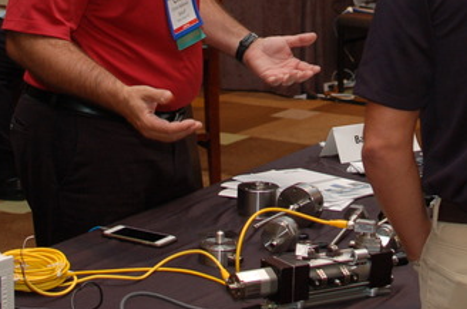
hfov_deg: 18.3
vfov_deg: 12.0
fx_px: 1450
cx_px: 279
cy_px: -19
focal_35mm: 112
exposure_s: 1/60
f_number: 4
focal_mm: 35
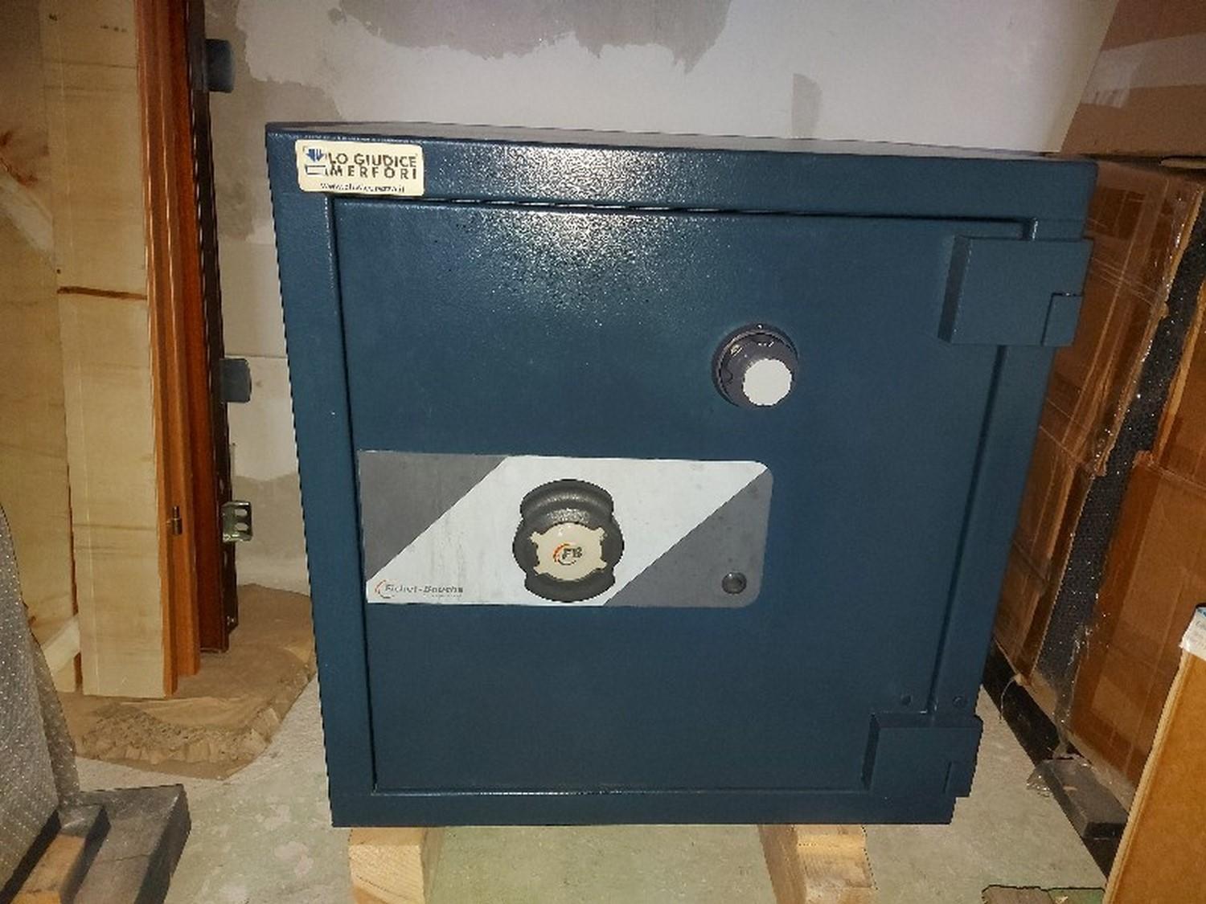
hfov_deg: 71.6
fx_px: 836
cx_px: 603
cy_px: 452
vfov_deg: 56.8
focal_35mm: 24
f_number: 1.8
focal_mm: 5.23
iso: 250
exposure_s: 1/33
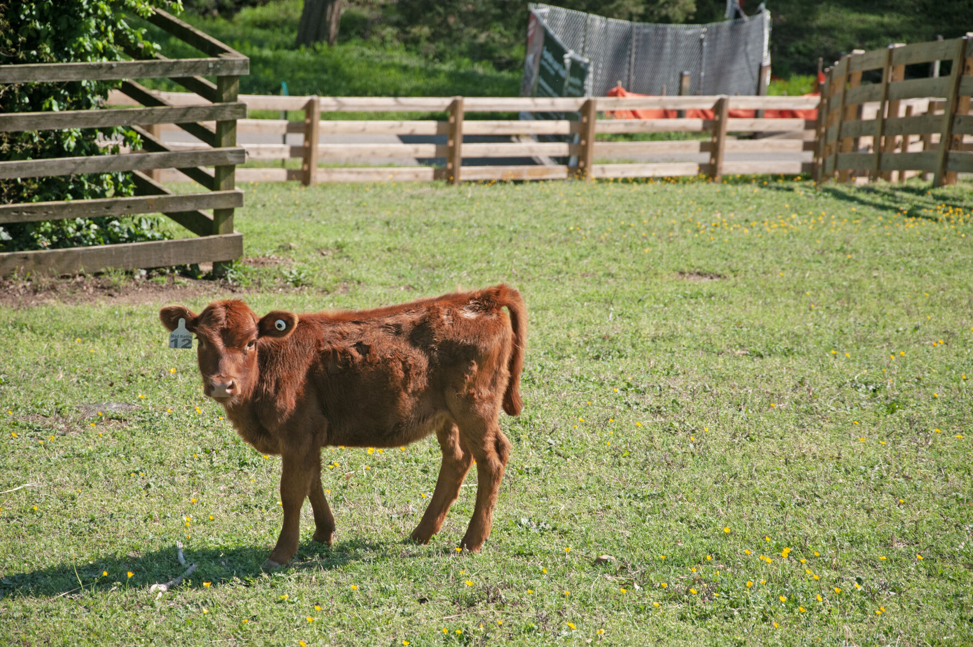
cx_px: 486
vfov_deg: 9.3
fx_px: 3968
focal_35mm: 147
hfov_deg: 14.0
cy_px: 324
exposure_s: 1/500
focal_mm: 98
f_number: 7.1
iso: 200
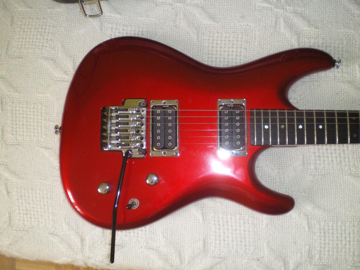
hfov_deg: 49.0
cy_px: 135
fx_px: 395
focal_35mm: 38
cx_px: 180
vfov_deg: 37.7
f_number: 3.1
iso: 400
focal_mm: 6.3
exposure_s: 1/50
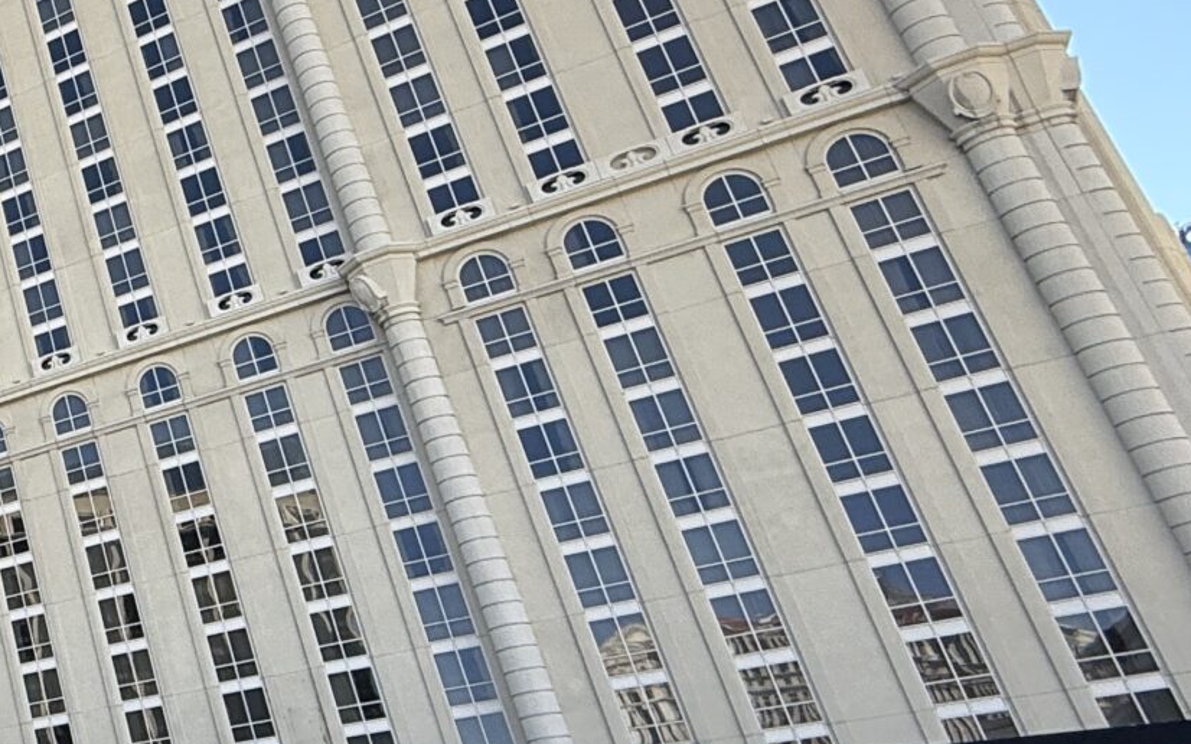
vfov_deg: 28.0
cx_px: -510
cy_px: 417
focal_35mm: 46
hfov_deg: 29.9
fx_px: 1493
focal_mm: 2.22
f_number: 2.2
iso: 50
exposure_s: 1/436
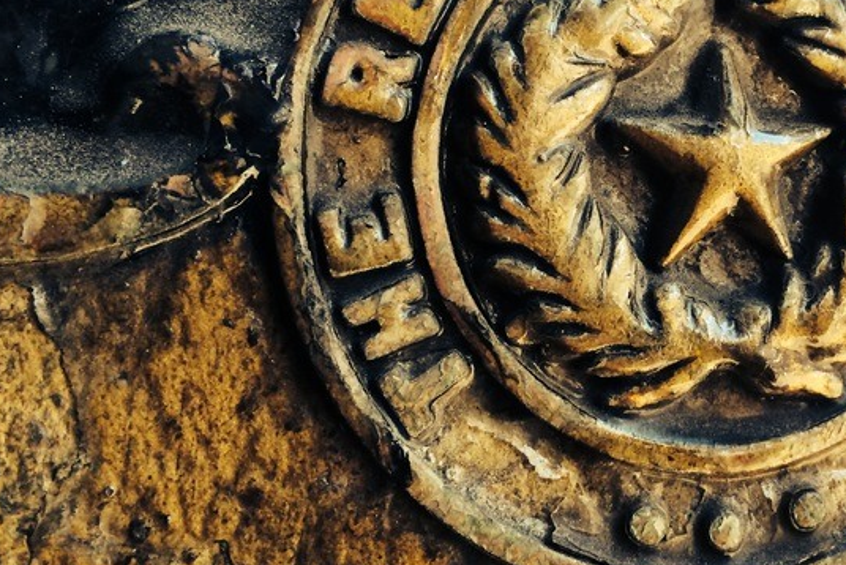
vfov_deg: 23.7
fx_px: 1340
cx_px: 732
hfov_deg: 33.5
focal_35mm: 57
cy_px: 176
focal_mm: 4.12
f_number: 2.2
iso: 50
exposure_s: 1/30
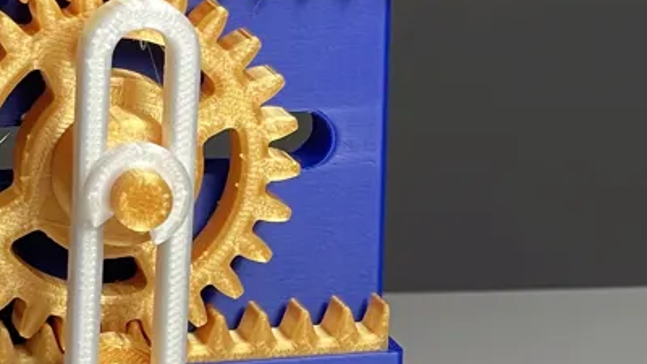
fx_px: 3242
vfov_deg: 6.4
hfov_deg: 11.3
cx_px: 84
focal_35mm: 189
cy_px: 410
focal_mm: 6
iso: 40
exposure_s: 1/100
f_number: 2
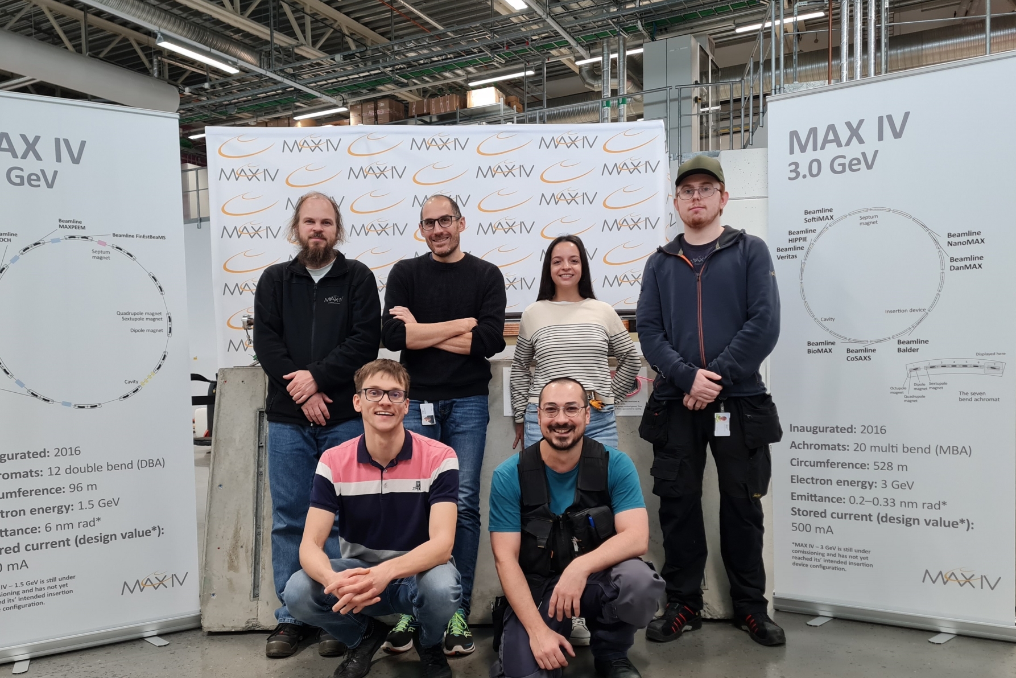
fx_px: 875
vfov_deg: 42.0
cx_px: 469
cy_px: 424
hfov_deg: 60.2
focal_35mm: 31
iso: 250
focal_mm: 5.4
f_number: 1.8
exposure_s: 1/100
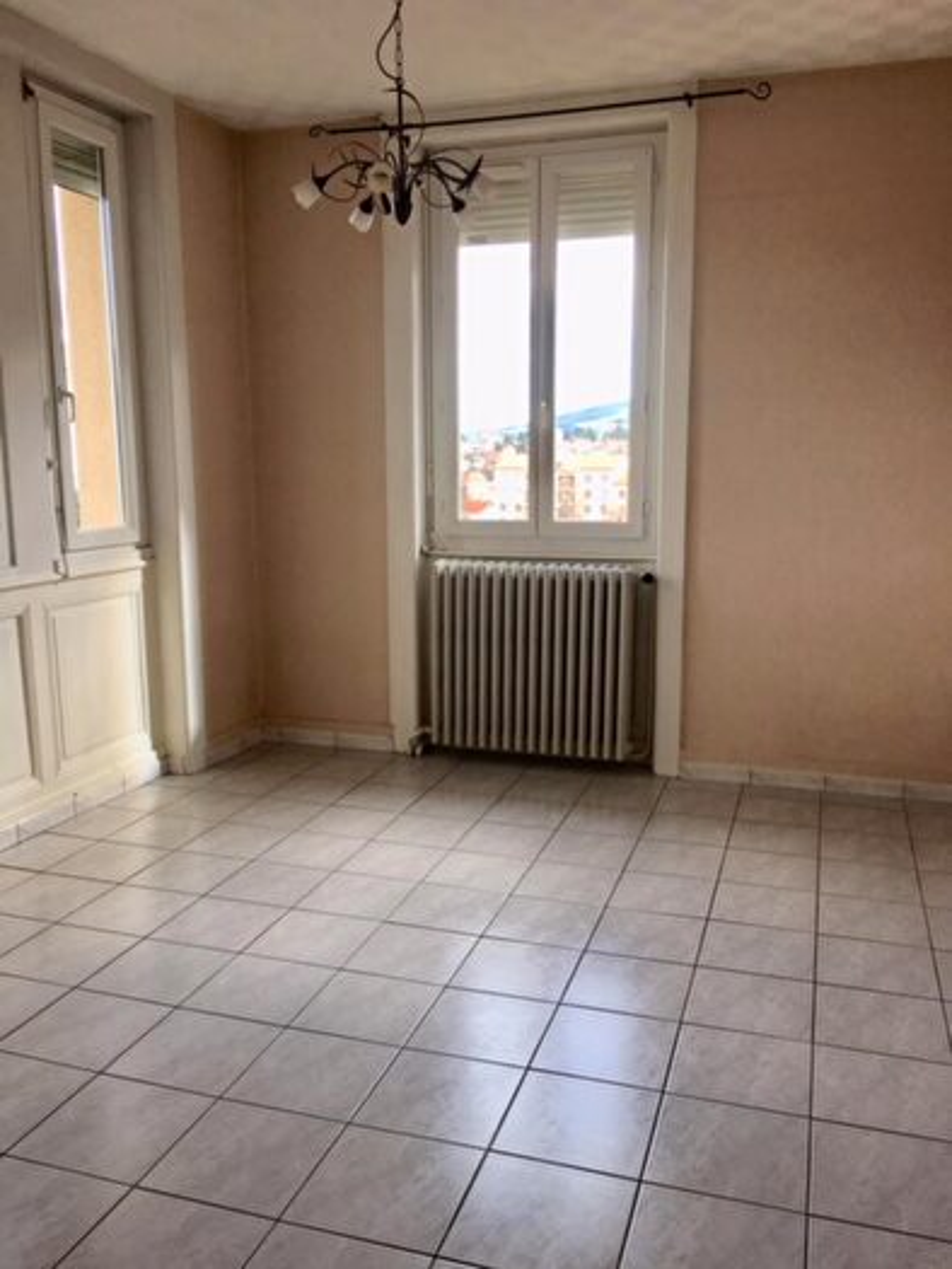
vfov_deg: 61.6
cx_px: 476
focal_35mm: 29
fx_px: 1063
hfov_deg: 48.2
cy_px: 634
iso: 32
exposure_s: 1/100
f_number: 2.2
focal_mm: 4.15
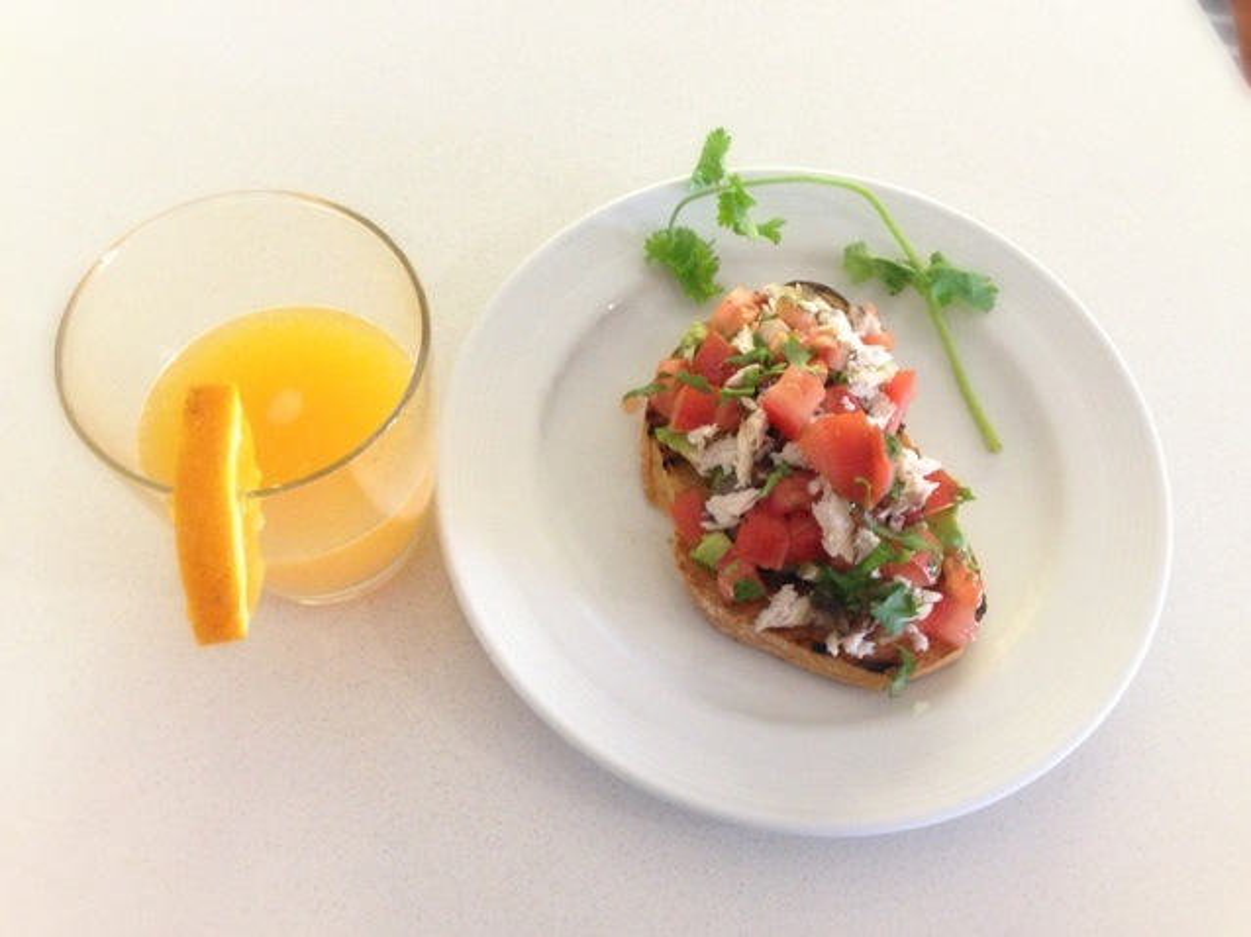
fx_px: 1192
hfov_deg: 55.4
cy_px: 468
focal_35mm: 33
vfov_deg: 42.9
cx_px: 626
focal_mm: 4.13
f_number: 2.4
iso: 500
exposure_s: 1/17
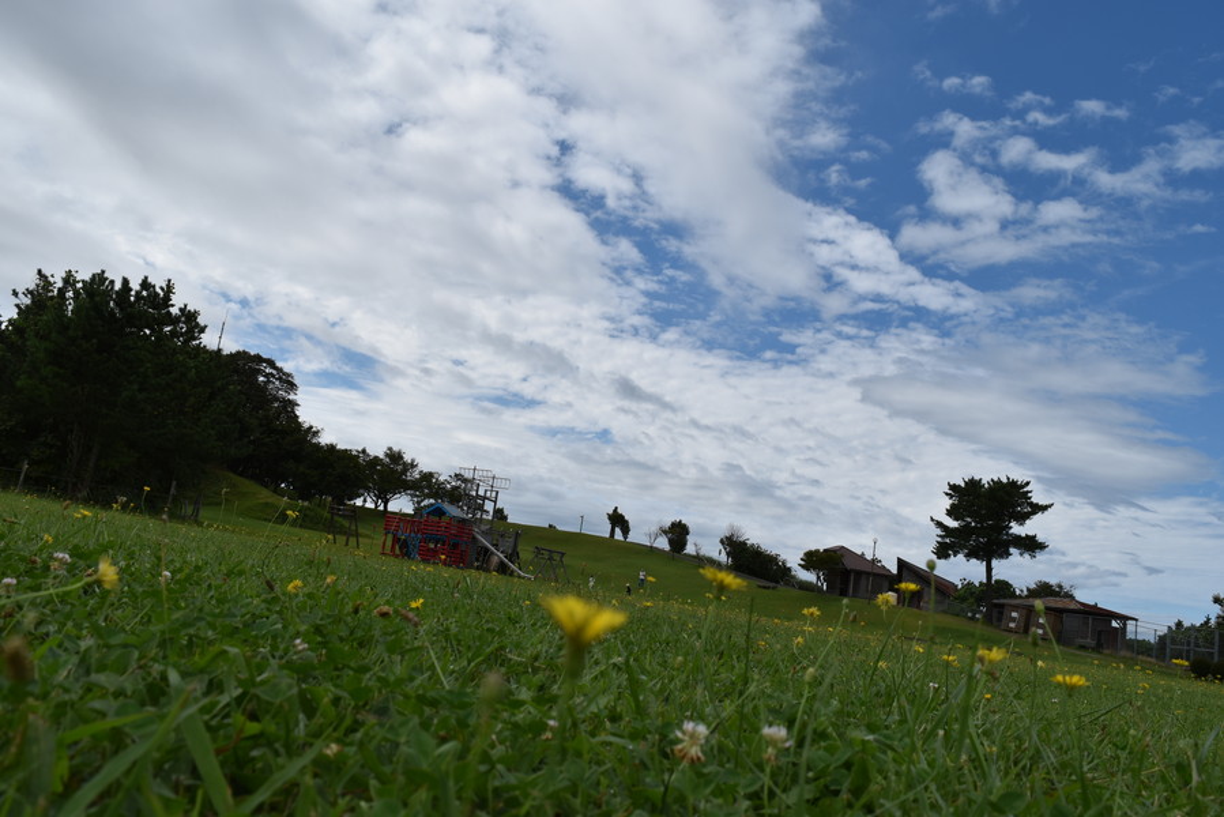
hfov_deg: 67.4
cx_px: 612
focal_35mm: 27
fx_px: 918
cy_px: 408
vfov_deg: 48.0
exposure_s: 1/400
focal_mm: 18
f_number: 10
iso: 100
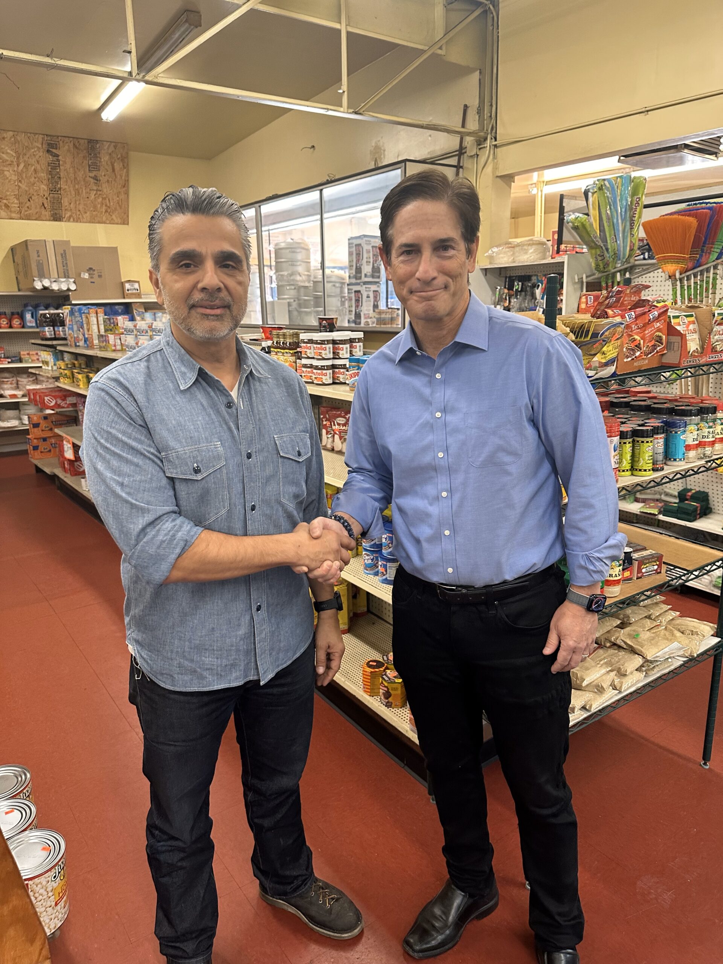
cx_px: 362
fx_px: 668
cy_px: 482
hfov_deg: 56.8
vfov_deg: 71.6
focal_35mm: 24
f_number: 1.78
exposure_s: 1/60
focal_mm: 6.86
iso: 200
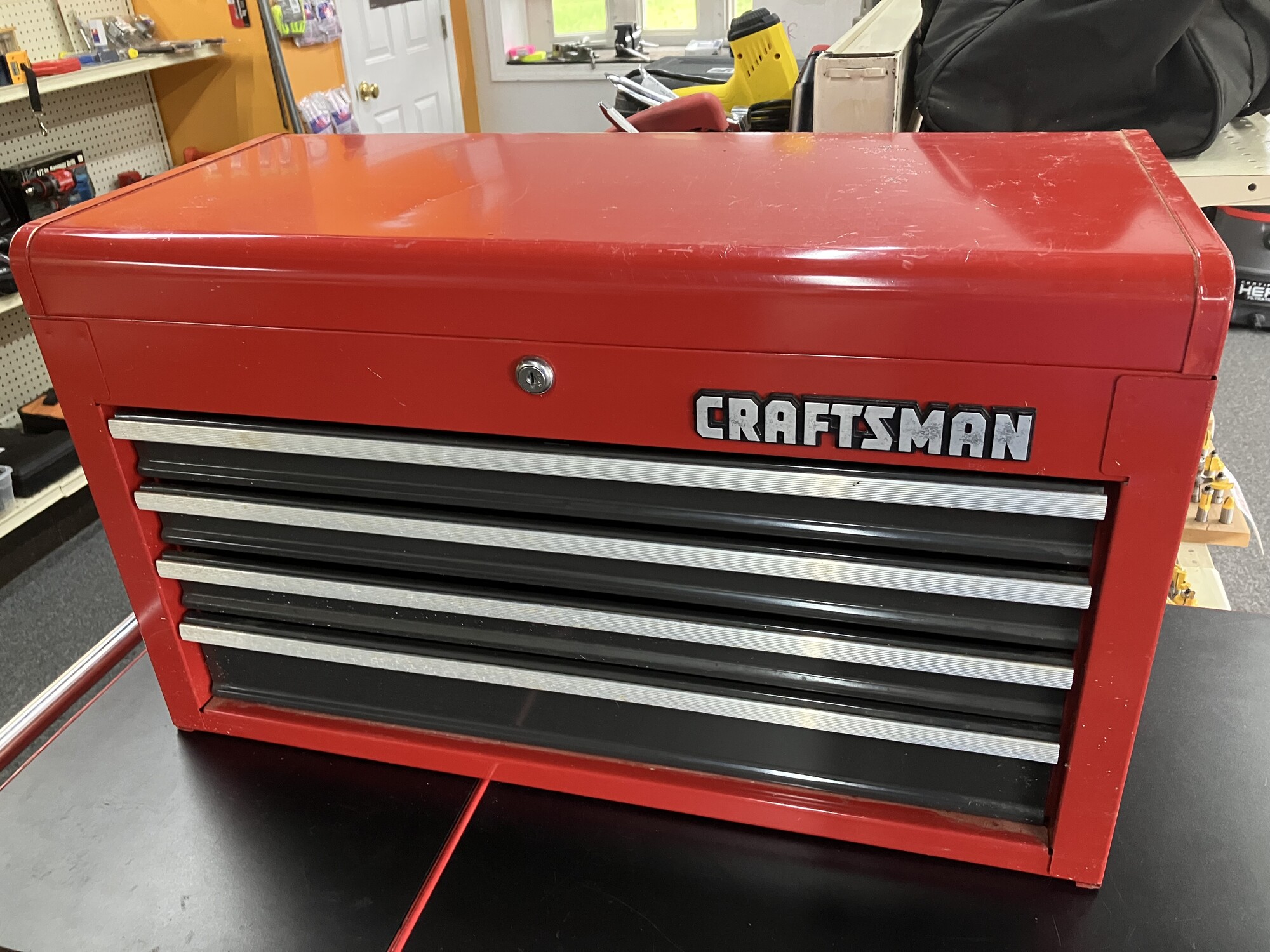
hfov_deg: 63.4
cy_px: 476
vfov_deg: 49.7
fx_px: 1027
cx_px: 635
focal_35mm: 28
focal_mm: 3.99
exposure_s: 1/40
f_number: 1.8
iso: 320
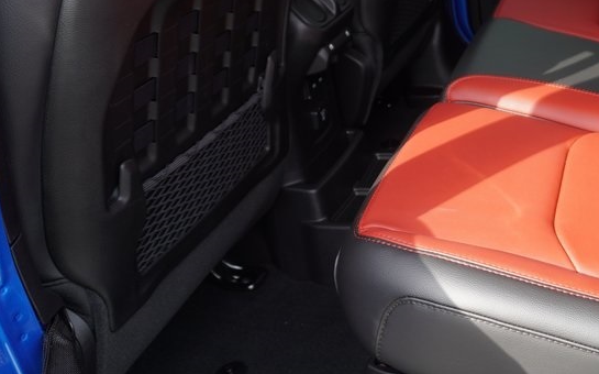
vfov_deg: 27.7
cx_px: 556
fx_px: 751
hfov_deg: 39.8
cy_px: 118
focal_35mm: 46
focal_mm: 16
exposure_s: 1/60
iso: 100
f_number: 4
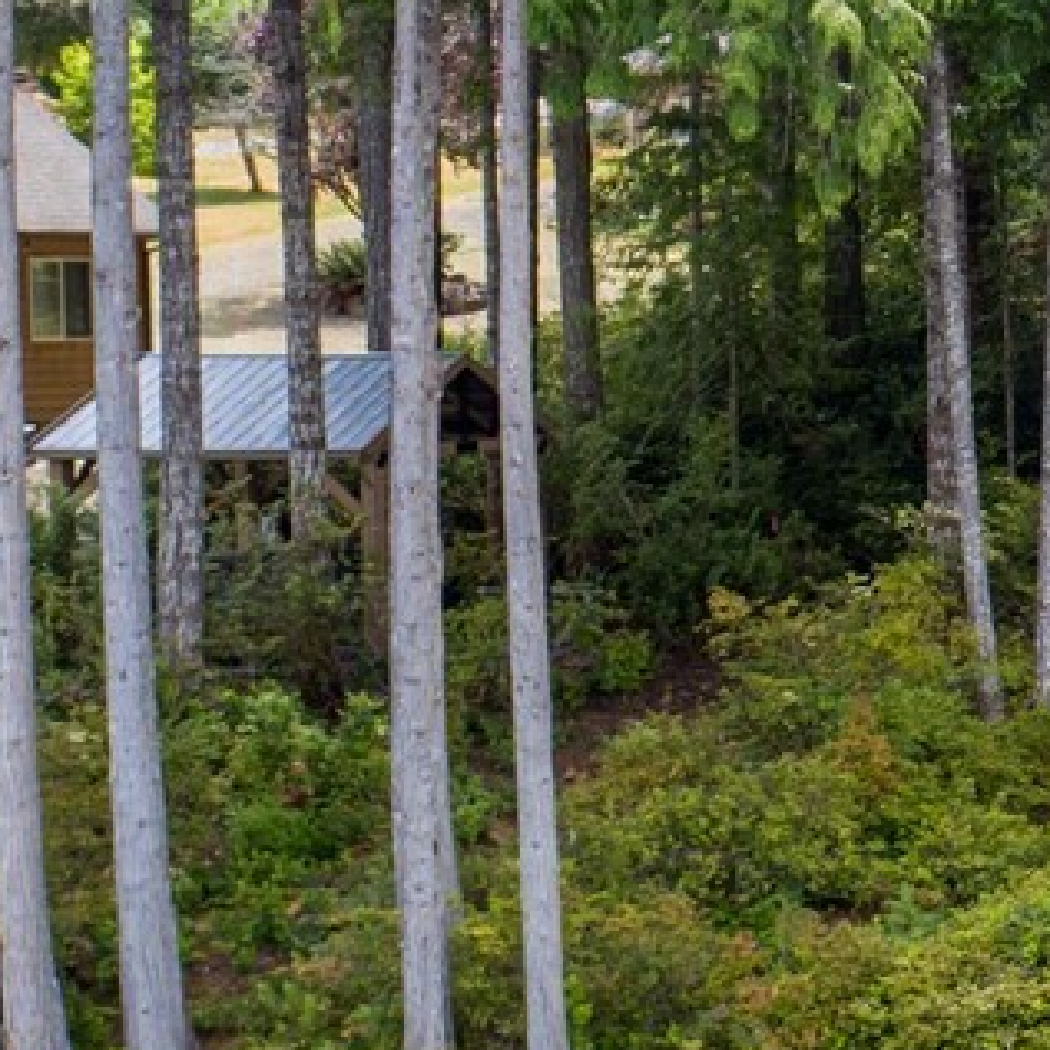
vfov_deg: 16.0
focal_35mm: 109
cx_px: 2158
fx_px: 3741
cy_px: 474
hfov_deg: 13.5
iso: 100
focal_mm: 8.8
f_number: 5
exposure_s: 1/500
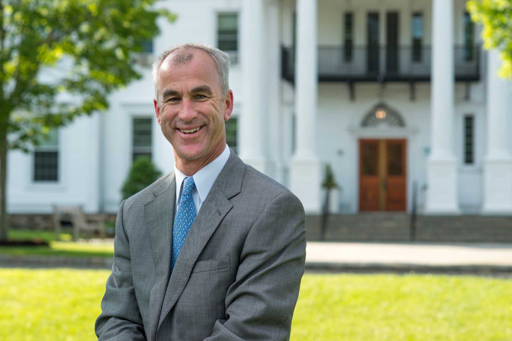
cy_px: 170
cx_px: 256
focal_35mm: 105
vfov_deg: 13.0
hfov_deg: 19.5
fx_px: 1493
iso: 200
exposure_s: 1/250
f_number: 5.6
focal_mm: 105
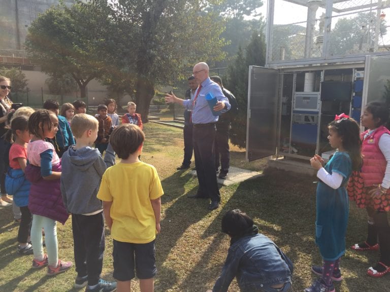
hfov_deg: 61.7
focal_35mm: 29
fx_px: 327
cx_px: 195
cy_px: 146
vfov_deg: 48.2
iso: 32
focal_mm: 4.15
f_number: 2.2
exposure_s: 1/807
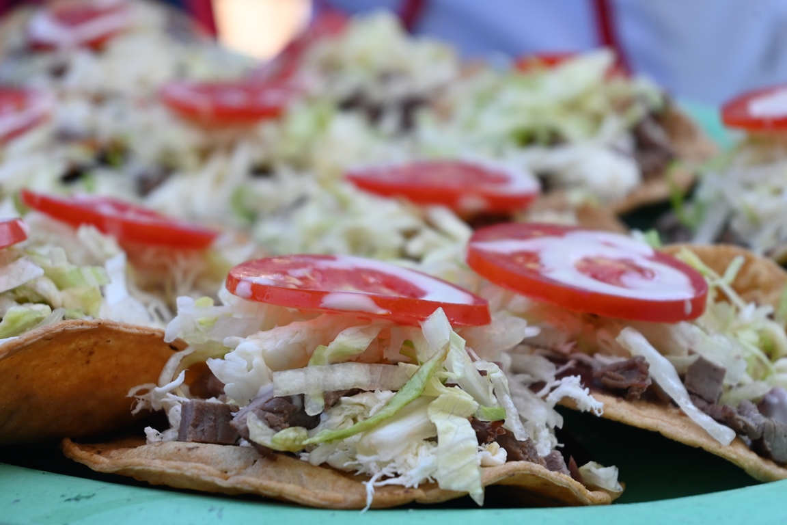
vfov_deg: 18.2
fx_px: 1639
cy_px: 262
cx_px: 394
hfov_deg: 27.0
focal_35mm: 75
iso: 400
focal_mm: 50
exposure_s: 1/250
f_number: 6.3
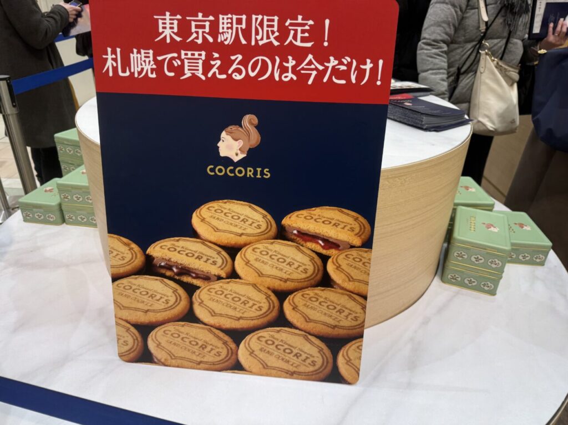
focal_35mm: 24
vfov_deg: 56.8
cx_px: 284
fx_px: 394
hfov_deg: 71.6
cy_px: 212
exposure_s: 1/100
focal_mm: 6.76
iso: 64
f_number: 1.78
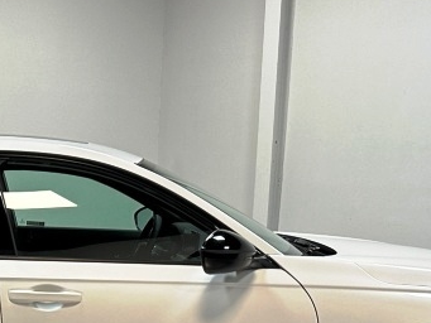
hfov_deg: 26.0
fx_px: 897
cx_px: 28
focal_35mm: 72
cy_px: 450
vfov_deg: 18.6
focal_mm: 6.86
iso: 200
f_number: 1.78
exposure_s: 1/60
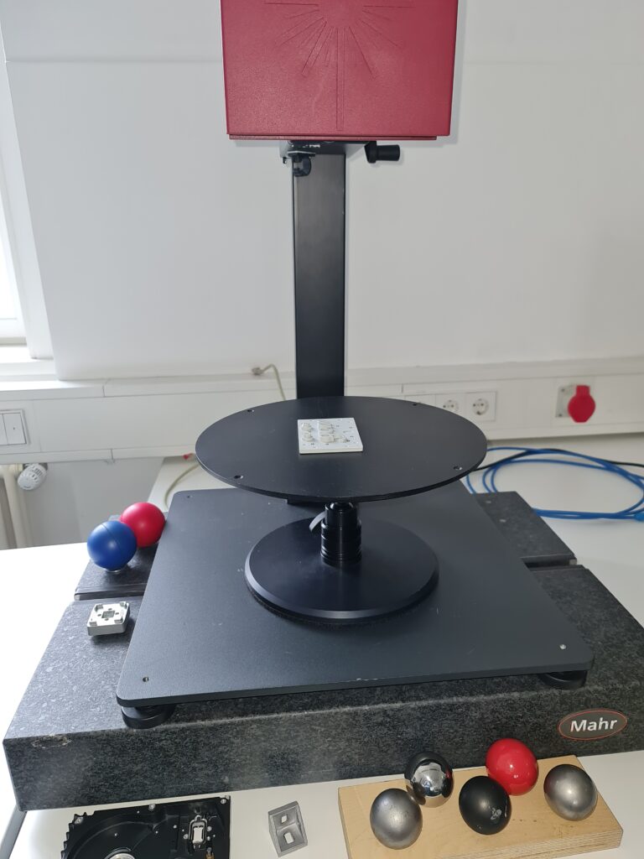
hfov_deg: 54.9
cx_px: 322
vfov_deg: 69.4
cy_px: 430
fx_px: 620
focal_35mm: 25
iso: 100
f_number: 1.8
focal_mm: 7
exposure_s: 1/33
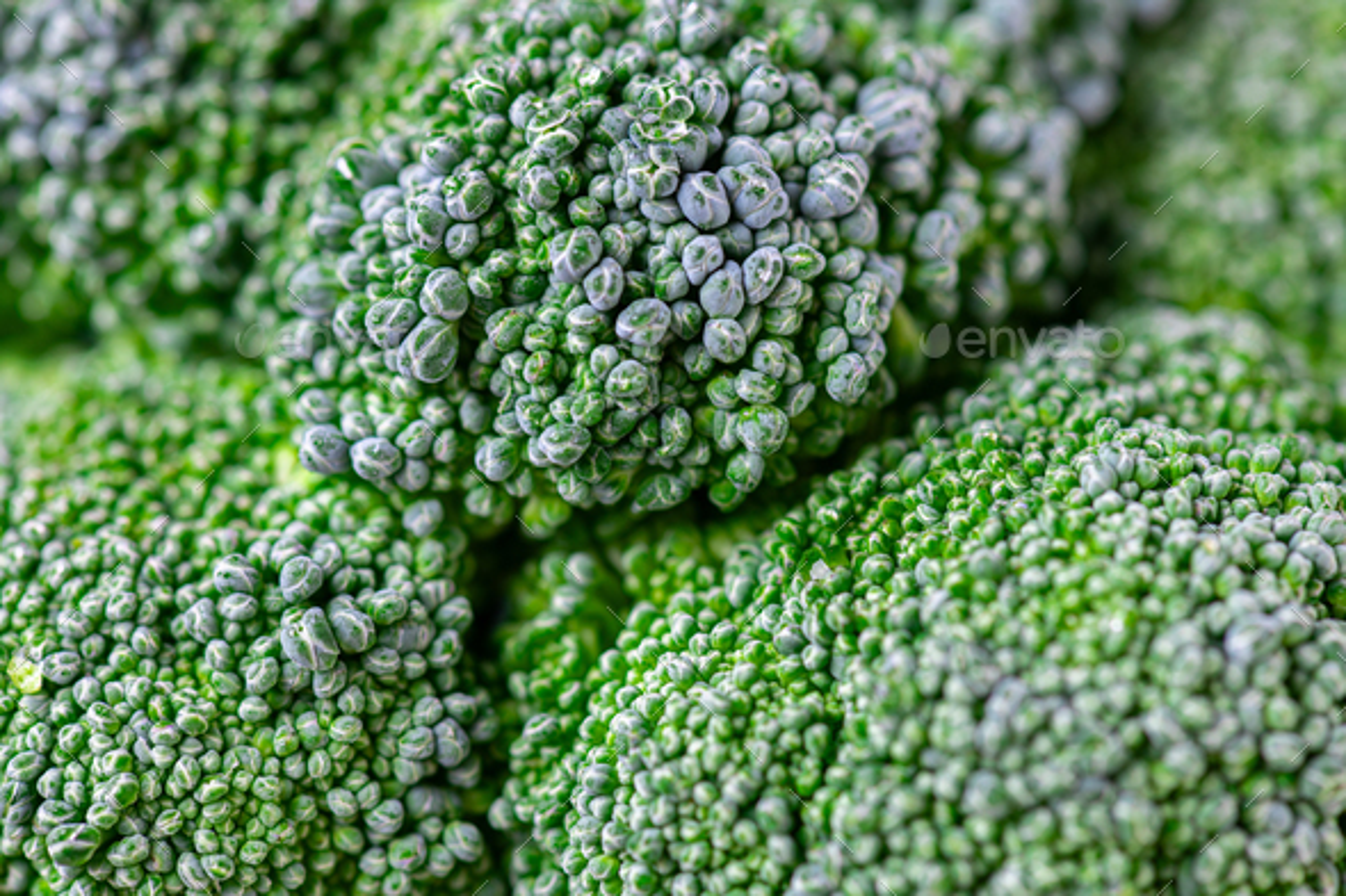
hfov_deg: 19.5
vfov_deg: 13.0
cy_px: 448
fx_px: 3925
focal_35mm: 105
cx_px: 673
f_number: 11
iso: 64
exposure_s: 1/125
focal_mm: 105
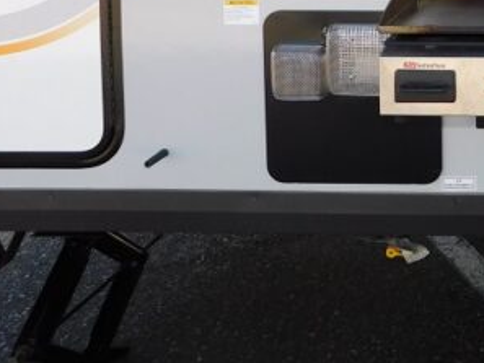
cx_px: 608
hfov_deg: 26.9
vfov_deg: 21.4
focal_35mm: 62
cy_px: -111
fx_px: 867
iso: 125
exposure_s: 1/320
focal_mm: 4
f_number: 3
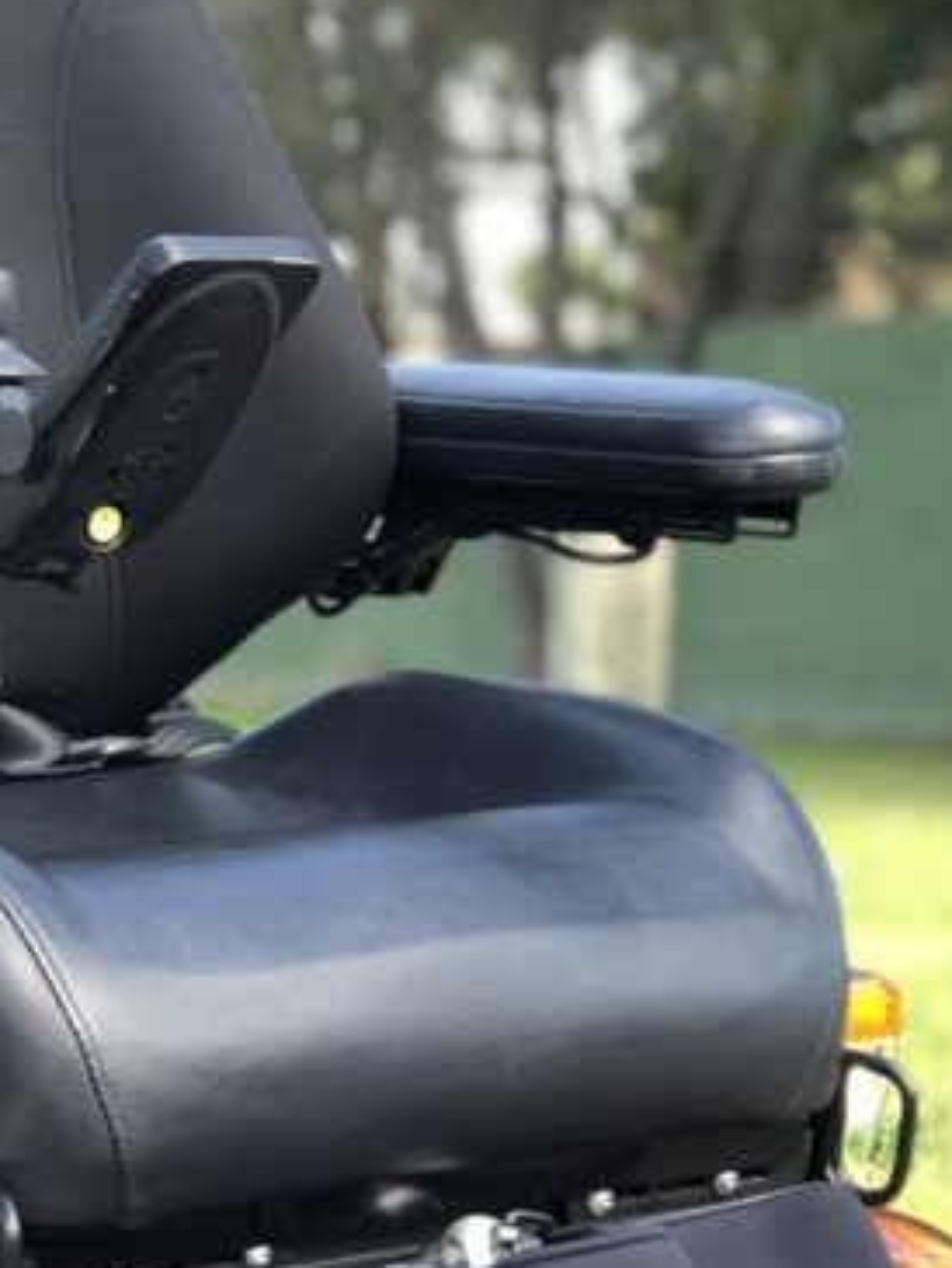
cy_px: 924
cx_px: 108
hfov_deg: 9.2
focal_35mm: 160
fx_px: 5864
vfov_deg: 12.3
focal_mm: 6.6
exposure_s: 1/60
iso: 32
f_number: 2.8
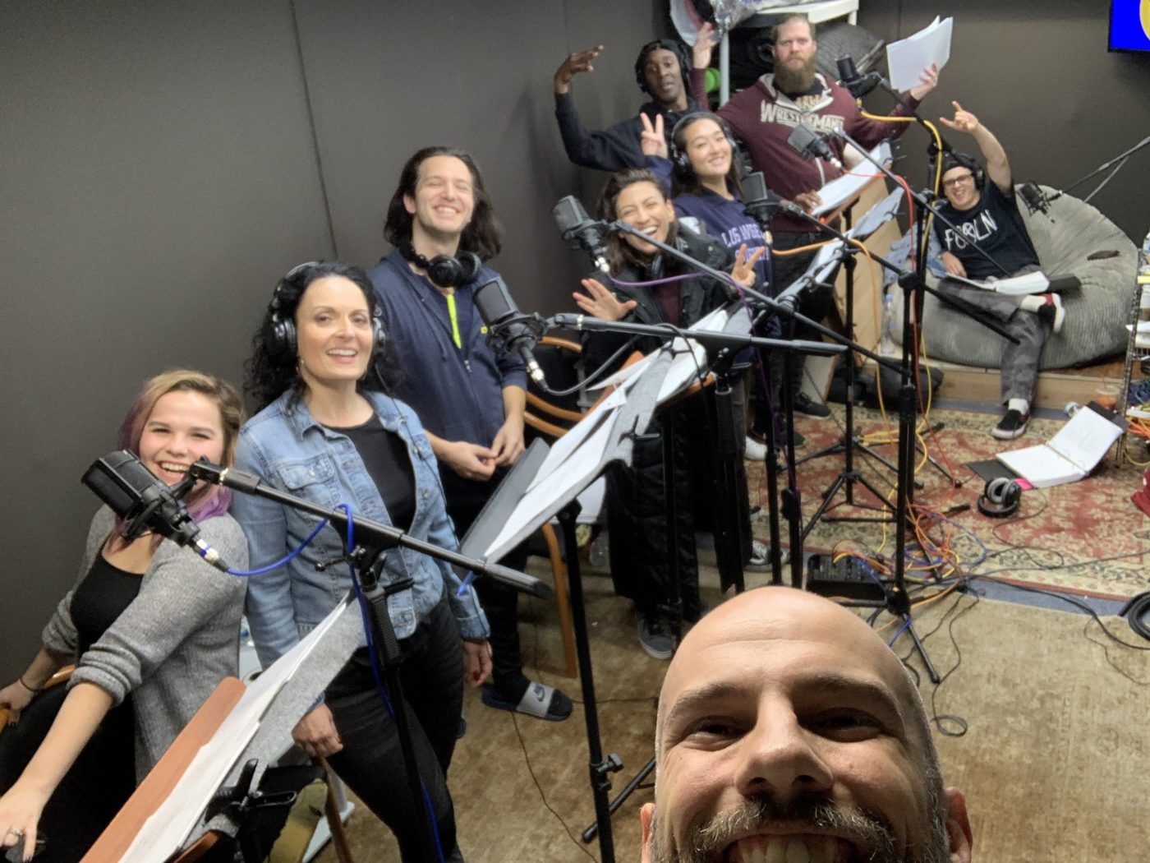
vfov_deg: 44.2
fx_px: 1063
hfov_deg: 56.8
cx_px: 575
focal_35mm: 32
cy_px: 432
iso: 200
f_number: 2.2
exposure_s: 1/60
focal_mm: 2.87
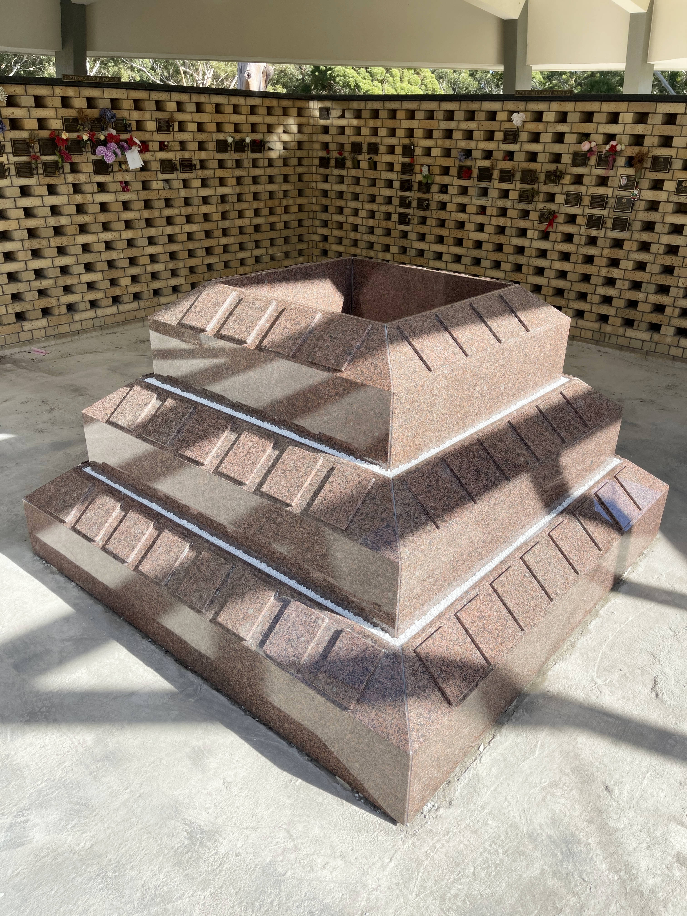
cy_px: 458
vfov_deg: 67.3
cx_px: 344
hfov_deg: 53.1
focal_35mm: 26
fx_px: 688
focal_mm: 5.1
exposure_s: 1/1618
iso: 32
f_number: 1.6
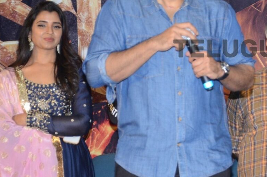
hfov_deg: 11.1
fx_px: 1370
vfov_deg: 7.4
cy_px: 48
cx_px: 247
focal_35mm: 185
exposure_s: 1/125
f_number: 5.6
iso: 1000
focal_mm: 62
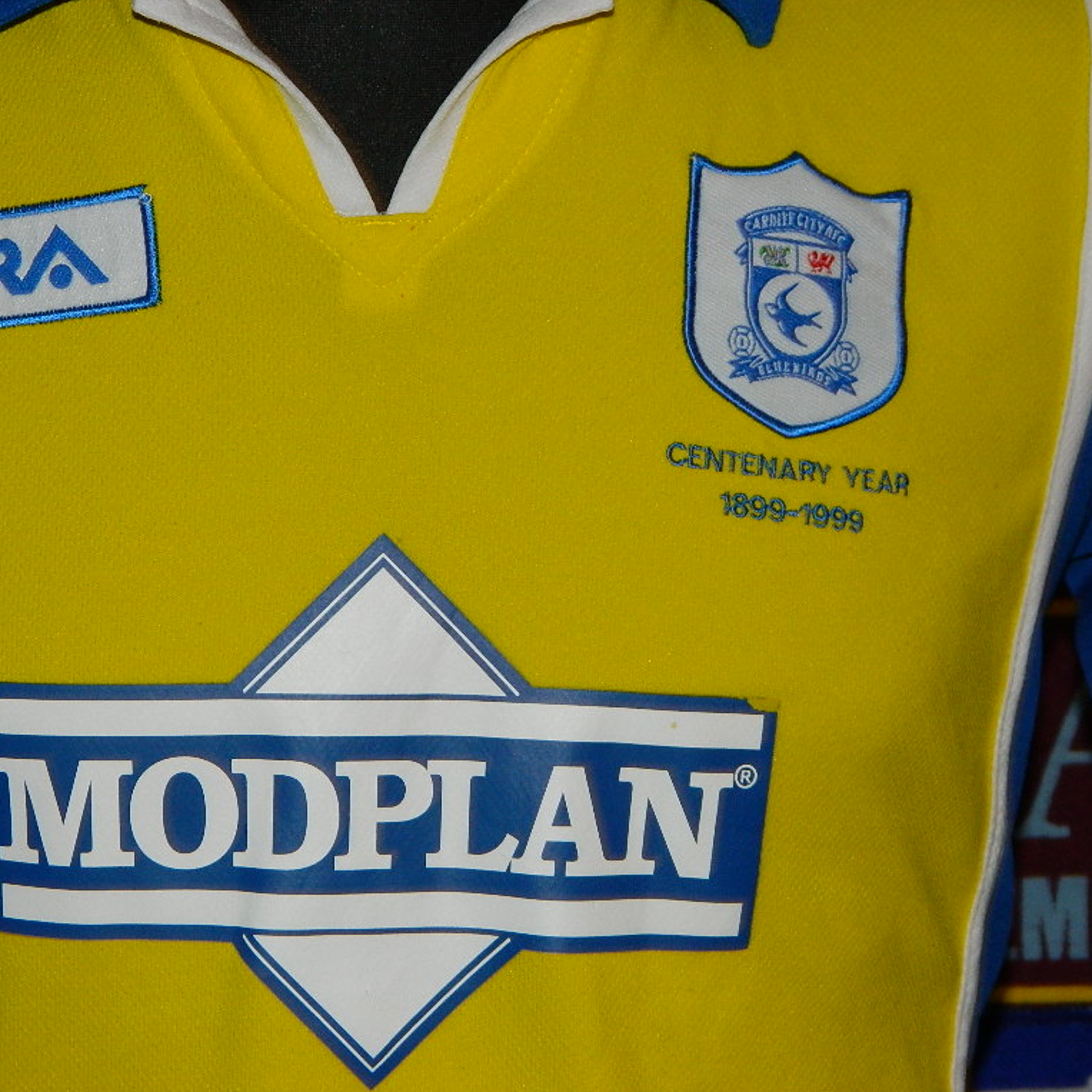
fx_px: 4354
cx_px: 376
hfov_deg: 14.3
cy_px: 545
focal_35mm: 122
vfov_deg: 14.3
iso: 200
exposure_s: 1/60
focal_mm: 18.6
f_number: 4.5
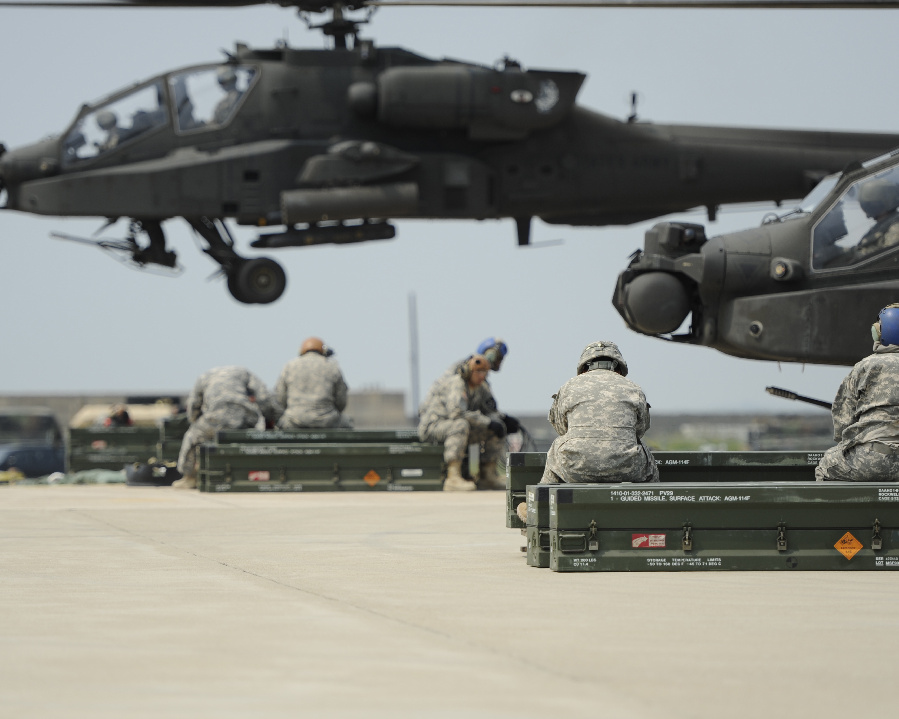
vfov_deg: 7.8
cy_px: 359
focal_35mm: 198
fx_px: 5269
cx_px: 469
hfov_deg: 9.8
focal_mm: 175
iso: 160
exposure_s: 1/3200
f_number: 2.8
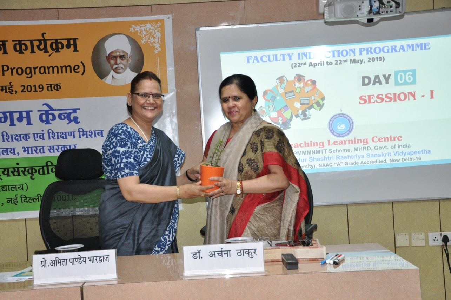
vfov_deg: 25.7
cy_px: 150
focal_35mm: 52
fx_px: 657
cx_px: 226
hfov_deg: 37.9
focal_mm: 35
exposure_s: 1/100
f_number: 4.5
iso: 800
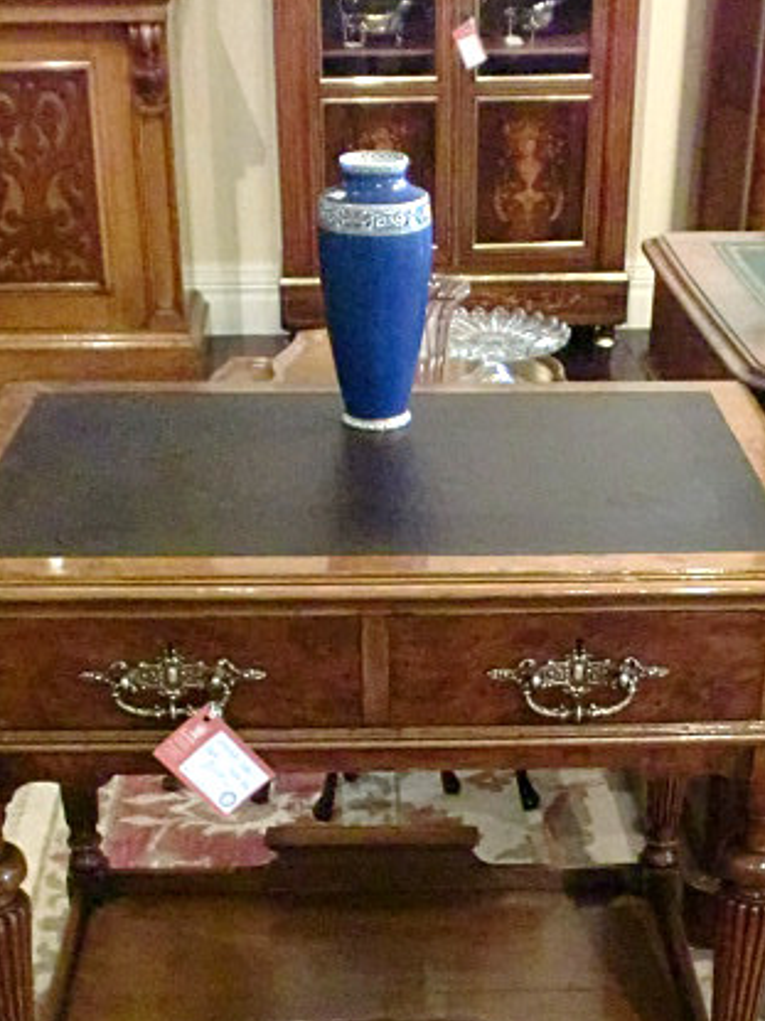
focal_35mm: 54
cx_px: 411
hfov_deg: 27.0
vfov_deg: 34.7
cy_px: 777
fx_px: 1592
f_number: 3.1
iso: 1600
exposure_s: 1/50
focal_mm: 6.3
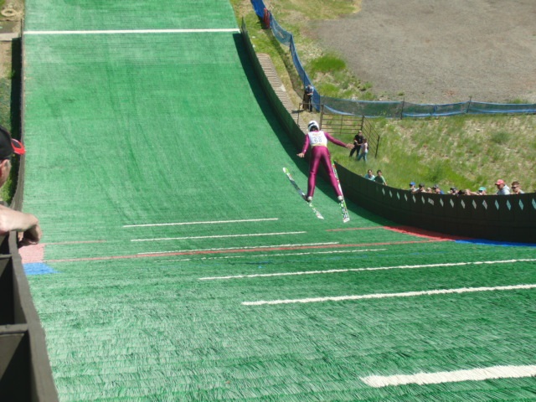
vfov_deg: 21.0
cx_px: 268
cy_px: 201
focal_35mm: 70
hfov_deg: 27.8
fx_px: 1084
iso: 100
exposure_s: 1/640
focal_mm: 12.23
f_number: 4.1
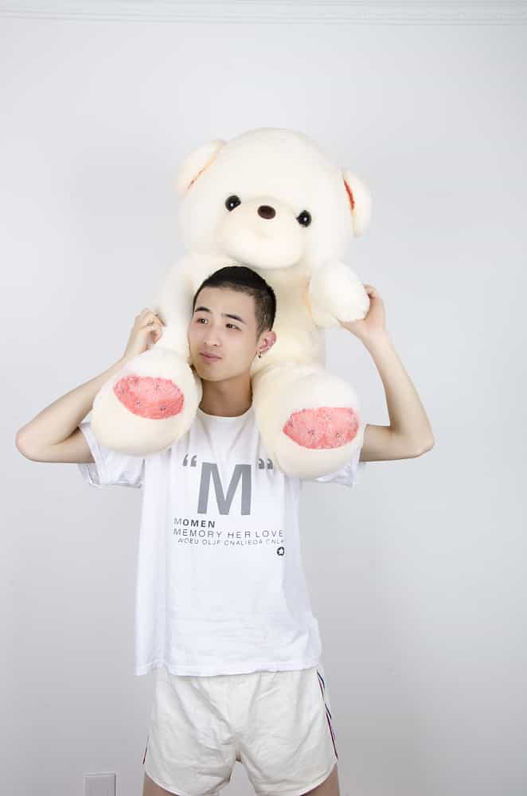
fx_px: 794
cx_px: 264
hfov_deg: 36.7
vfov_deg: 53.2
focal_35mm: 36
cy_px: 398
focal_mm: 24
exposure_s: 1/160
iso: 100
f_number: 14
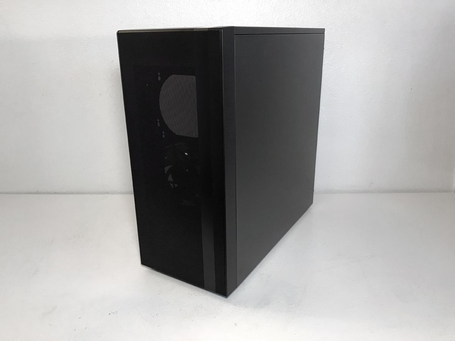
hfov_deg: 63.4
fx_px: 368
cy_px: 170
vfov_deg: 49.7
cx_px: 228
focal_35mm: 28
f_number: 1.8
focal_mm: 3.99
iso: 40
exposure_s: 1/24
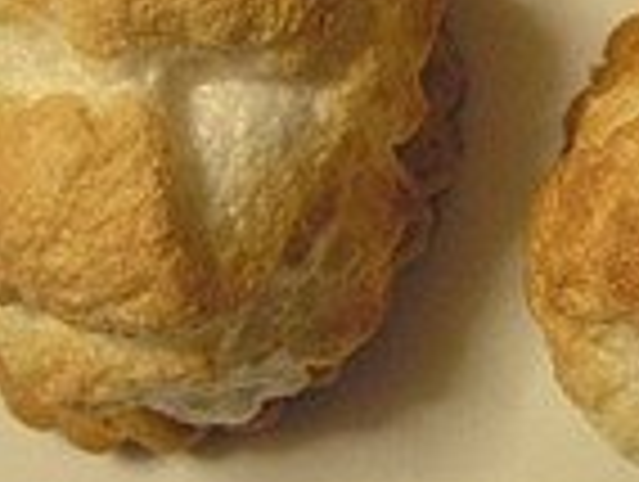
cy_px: 140
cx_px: 524
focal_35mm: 106
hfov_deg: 18.3
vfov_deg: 14.0
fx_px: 1960
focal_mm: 6.3
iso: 200
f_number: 2.8
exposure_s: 1/30
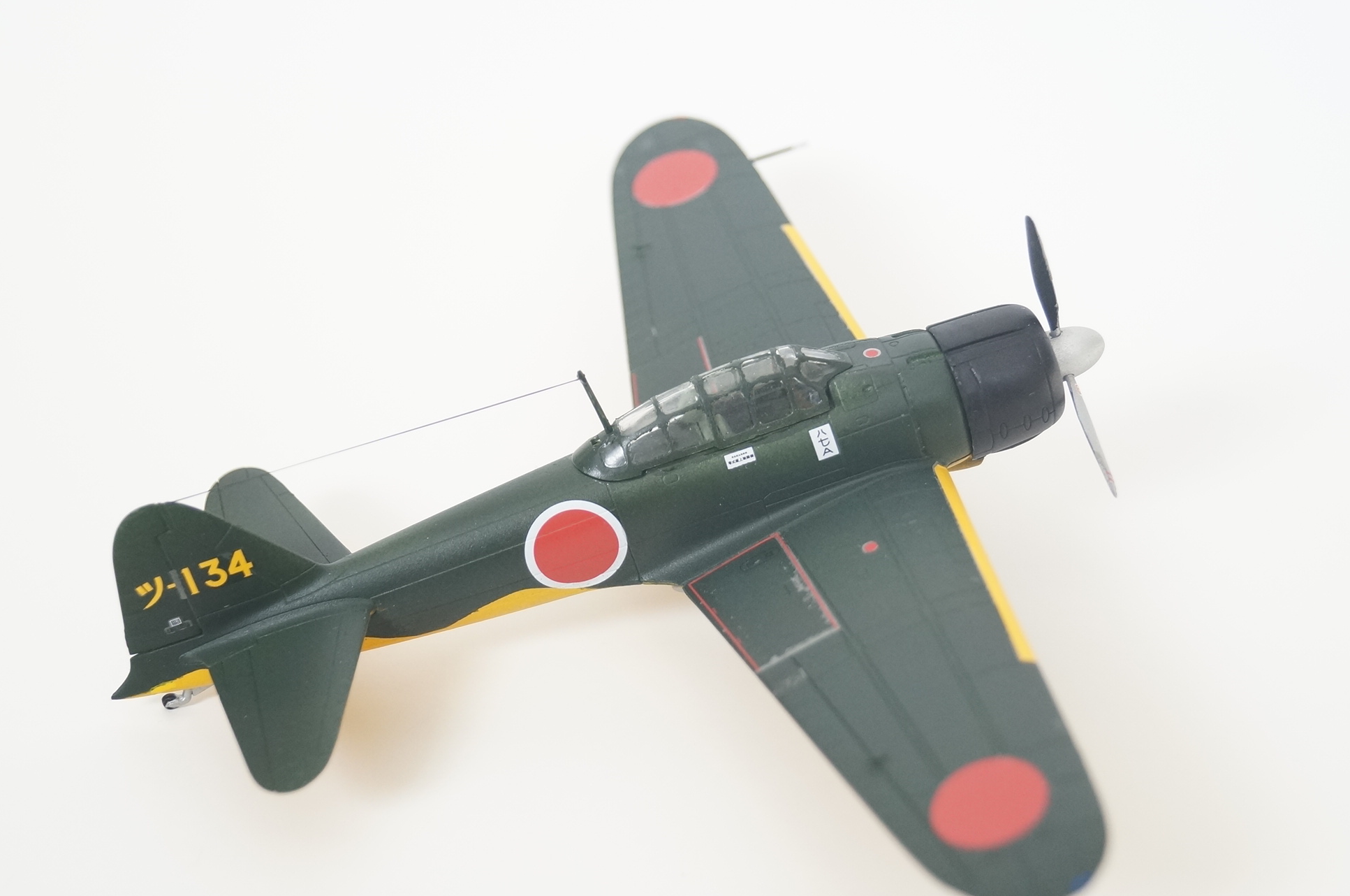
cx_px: 745
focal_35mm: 76
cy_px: 493
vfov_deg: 17.9
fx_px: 2845
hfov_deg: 26.7
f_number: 5
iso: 800
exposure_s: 1/80
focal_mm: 40
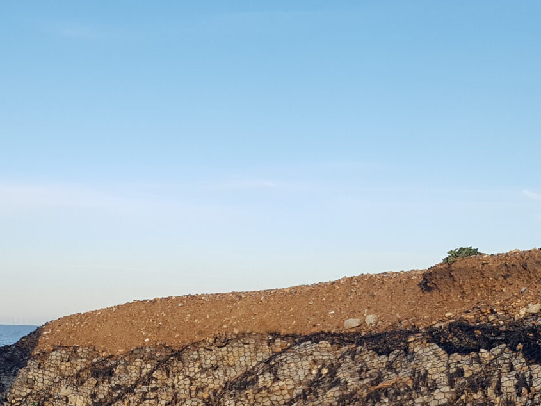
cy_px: 475
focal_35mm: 63
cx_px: 228
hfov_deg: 30.7
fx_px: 985
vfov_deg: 21.7
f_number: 1.7
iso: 40
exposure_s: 1/948
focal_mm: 4.2
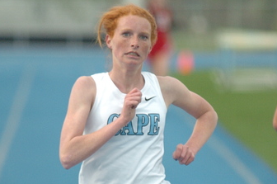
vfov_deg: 1.9
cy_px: 156
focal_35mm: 714
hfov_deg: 2.9
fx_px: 5486
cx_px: 154
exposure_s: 1/3000
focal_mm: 200
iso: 500
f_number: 2.8
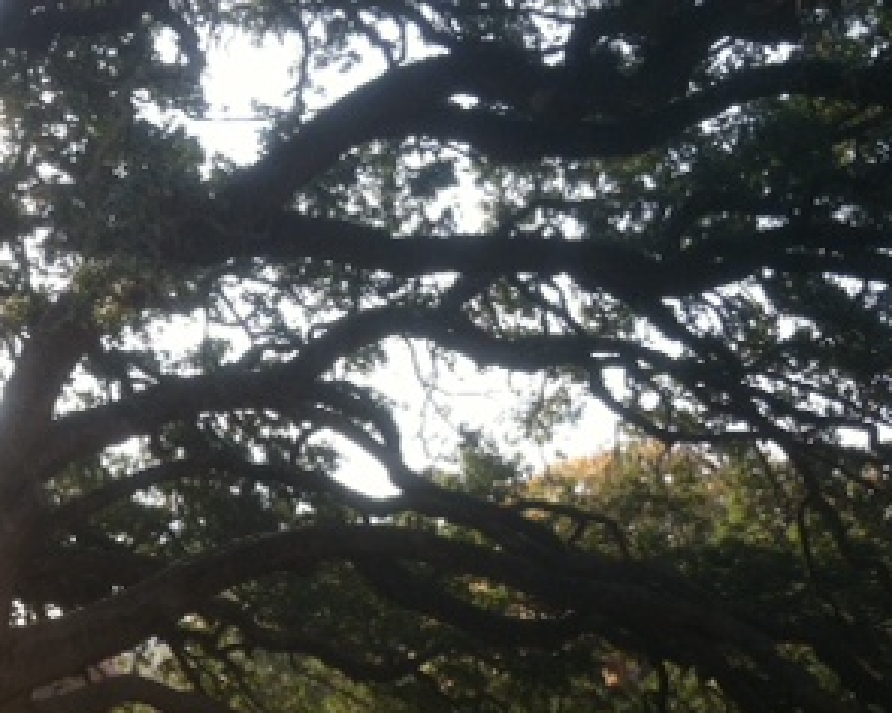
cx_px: -3
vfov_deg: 20.5
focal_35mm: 74
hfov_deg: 24.5
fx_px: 1954
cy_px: 577
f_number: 2.8
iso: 80
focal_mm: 3.85
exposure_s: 1/265
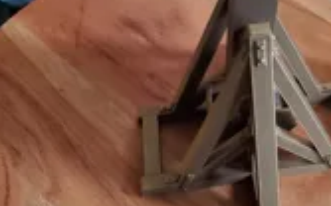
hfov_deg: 29.9
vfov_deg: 19.6
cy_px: 73
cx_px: 293
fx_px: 595
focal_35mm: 66
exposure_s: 1/40
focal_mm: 4.3
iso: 500
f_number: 1.5
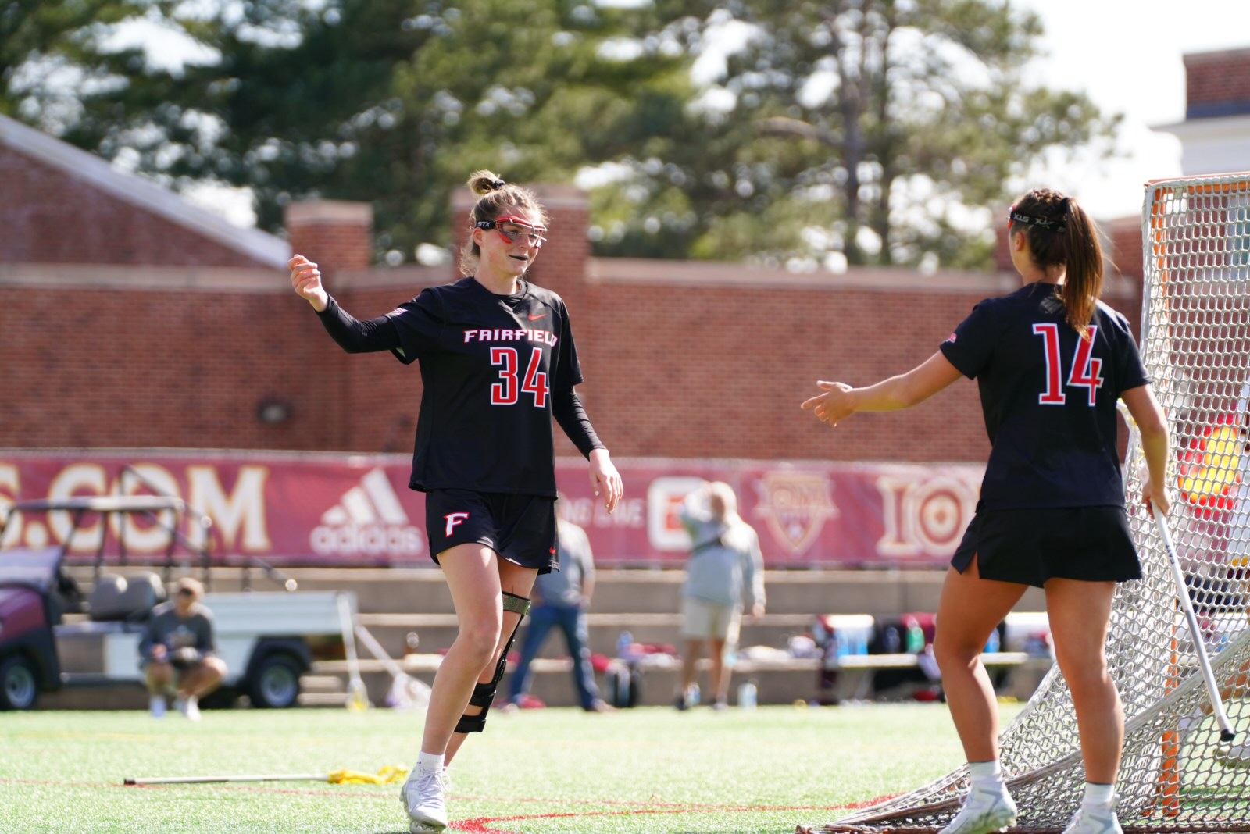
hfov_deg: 10.0
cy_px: 417
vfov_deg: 6.7
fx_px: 7155
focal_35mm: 206
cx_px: 625
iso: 1600
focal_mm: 206
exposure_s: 1/3200
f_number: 4
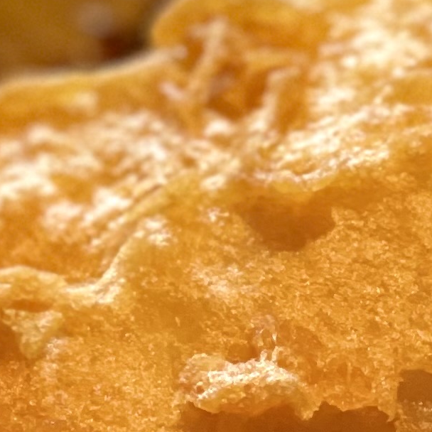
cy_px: 354
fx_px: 5295
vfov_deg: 4.7
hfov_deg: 4.7
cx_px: 99
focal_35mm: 375
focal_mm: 7.5
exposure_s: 1/38
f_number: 2.2
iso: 160
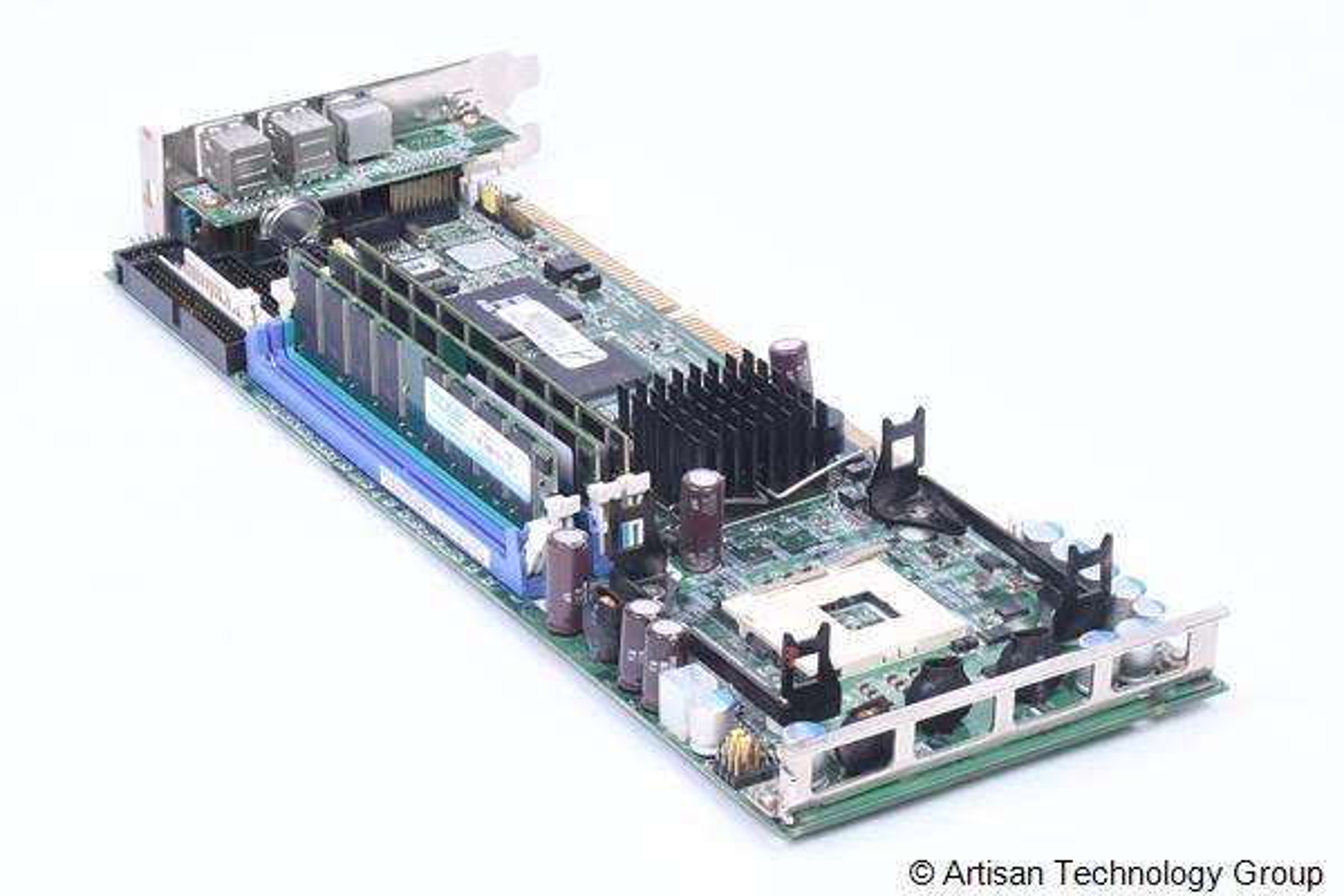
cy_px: 448
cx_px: 672
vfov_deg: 23.8
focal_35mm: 57
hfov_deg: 35.1
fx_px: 2128
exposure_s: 1/200
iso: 200
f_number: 14
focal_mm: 38
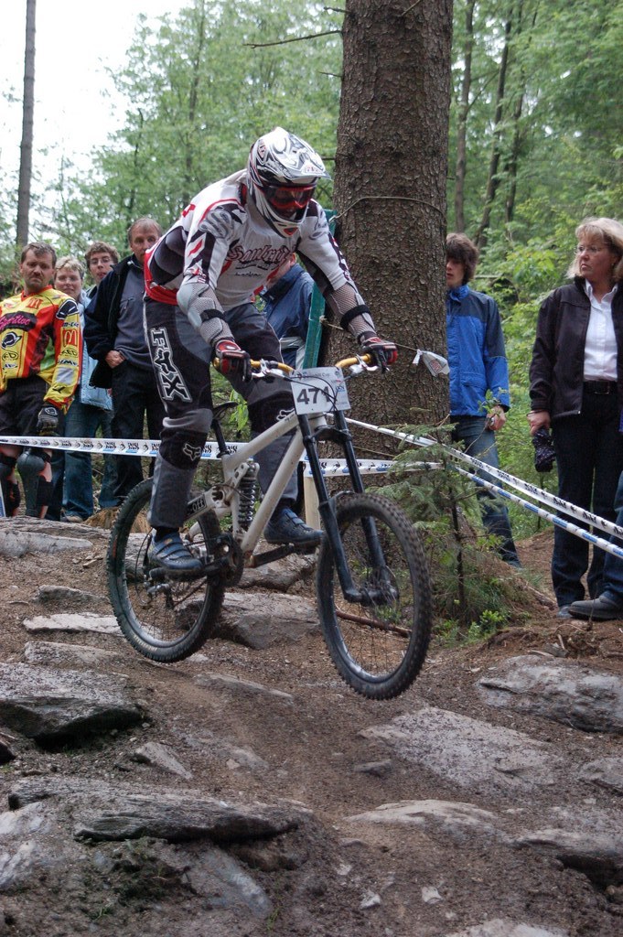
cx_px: 312
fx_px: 2925
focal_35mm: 112
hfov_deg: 12.2
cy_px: 468
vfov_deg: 18.2
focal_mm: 75
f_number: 5.3
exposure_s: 1/1000
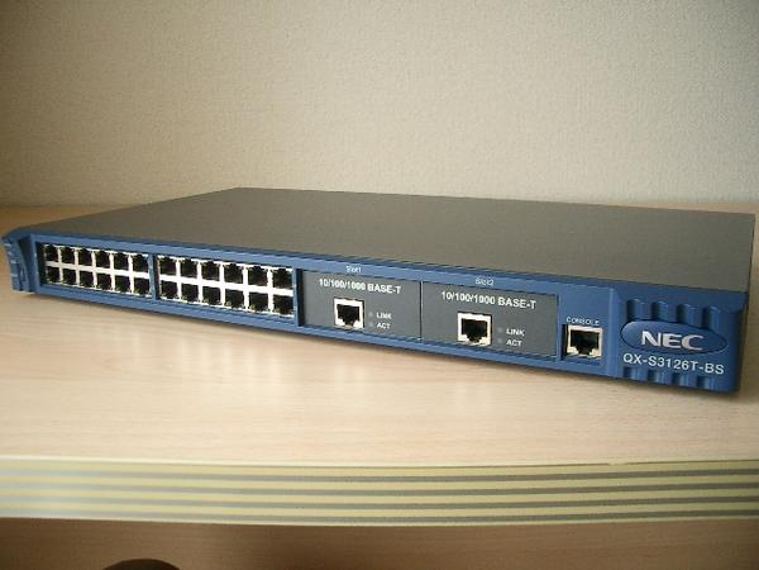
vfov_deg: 40.7
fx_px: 767
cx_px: 380
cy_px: 285
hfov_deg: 52.6
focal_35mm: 35
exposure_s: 1/80
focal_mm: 5.8
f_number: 2.6
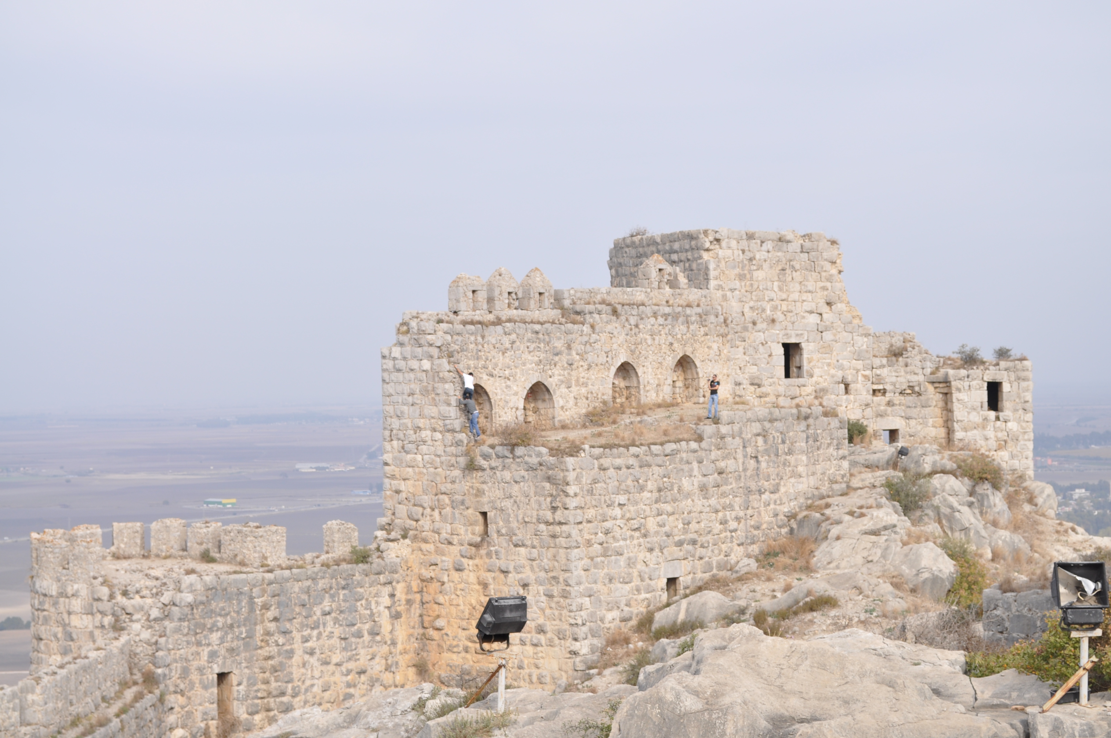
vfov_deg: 18.9
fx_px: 2219
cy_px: 369
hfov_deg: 28.1
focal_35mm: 72
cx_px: 556
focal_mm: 48
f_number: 9
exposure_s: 1/320
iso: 200
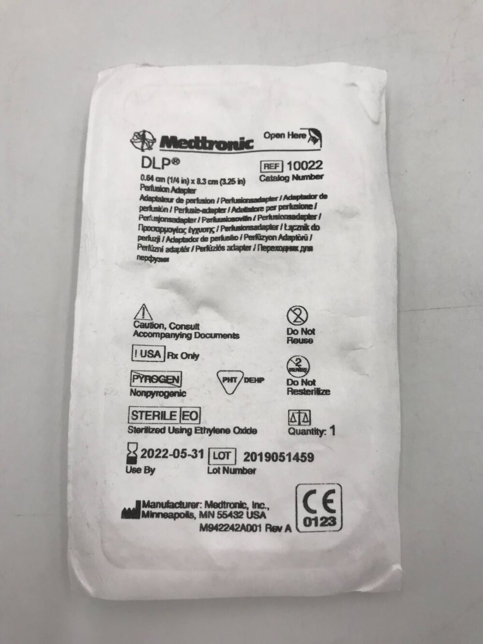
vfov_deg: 63.4
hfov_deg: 49.8
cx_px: 242
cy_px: 322
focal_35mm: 28
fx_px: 521
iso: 32
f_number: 1.8
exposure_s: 1/120
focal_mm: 3.99
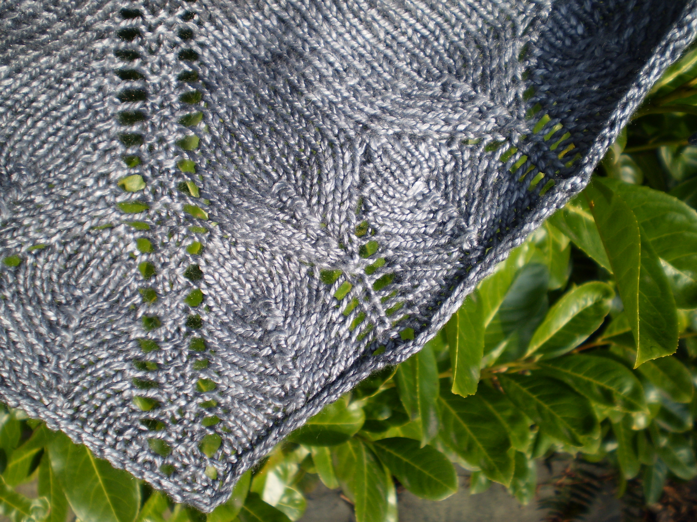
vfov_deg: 34.3
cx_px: 348
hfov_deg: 44.8
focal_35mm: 42
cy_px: 261
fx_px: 846
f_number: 3.5
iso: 64
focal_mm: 7.4
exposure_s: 1/320
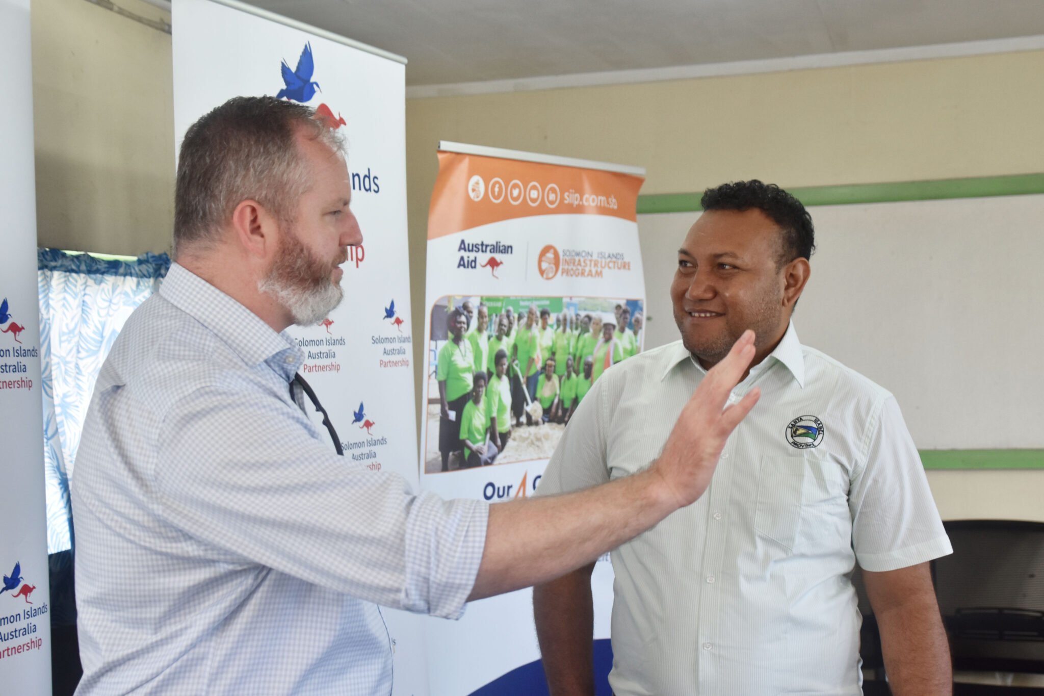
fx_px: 1392
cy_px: 348
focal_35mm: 48
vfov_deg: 28.1
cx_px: 522
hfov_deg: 41.1
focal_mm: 32
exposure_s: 1/100
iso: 400
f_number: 4
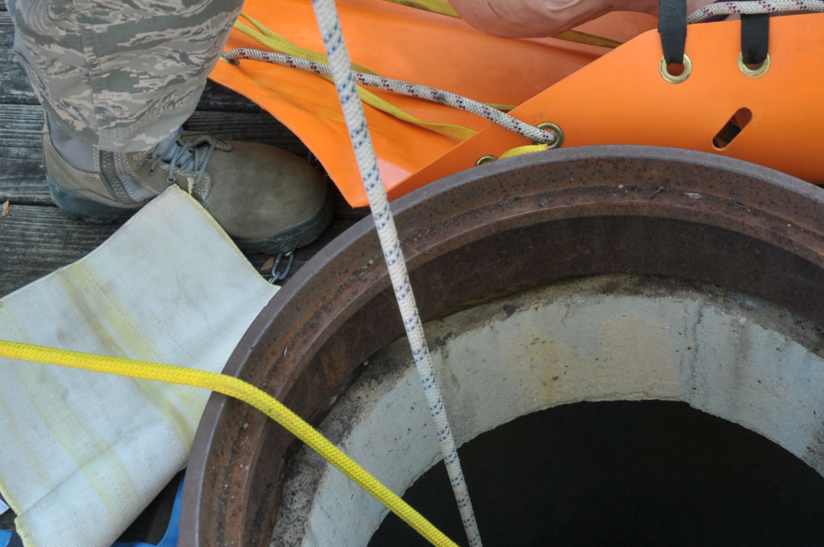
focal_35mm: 64
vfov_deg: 21.1
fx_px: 1463
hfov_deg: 31.0
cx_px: 596
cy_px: 380
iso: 250
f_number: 5.6
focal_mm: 20
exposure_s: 1/125
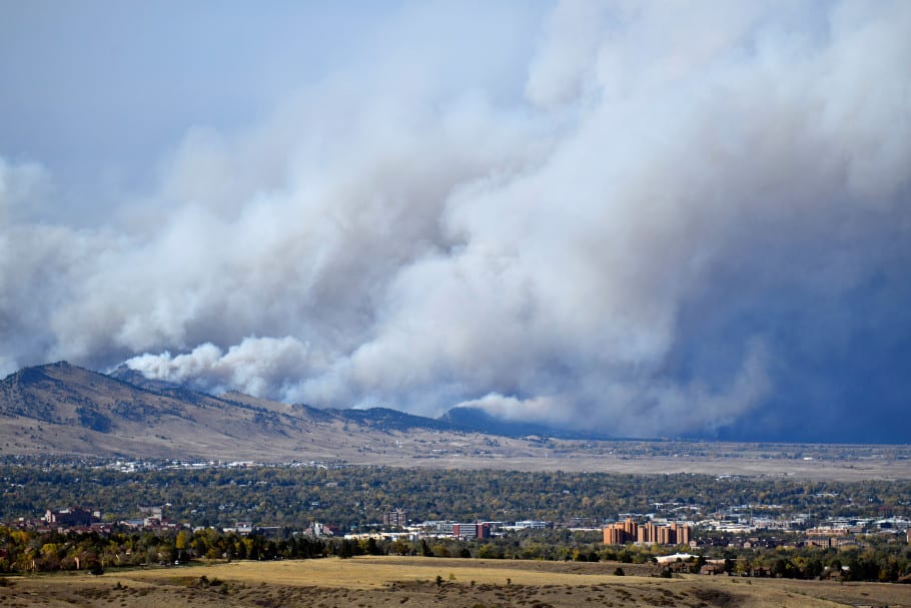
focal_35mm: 200
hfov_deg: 10.3
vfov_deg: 6.9
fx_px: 5062
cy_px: 304
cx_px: 456
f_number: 5.6
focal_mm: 200
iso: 80
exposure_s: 1/2500
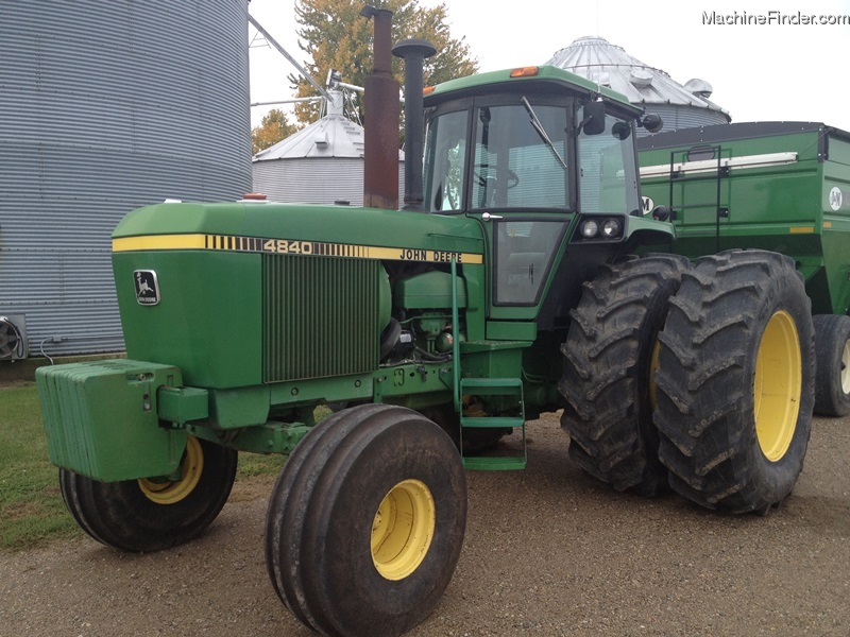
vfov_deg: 40.7
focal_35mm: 35
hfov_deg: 52.6
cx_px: 425
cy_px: 318
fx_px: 859
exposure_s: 1/521
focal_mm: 4.28
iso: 50
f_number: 2.4
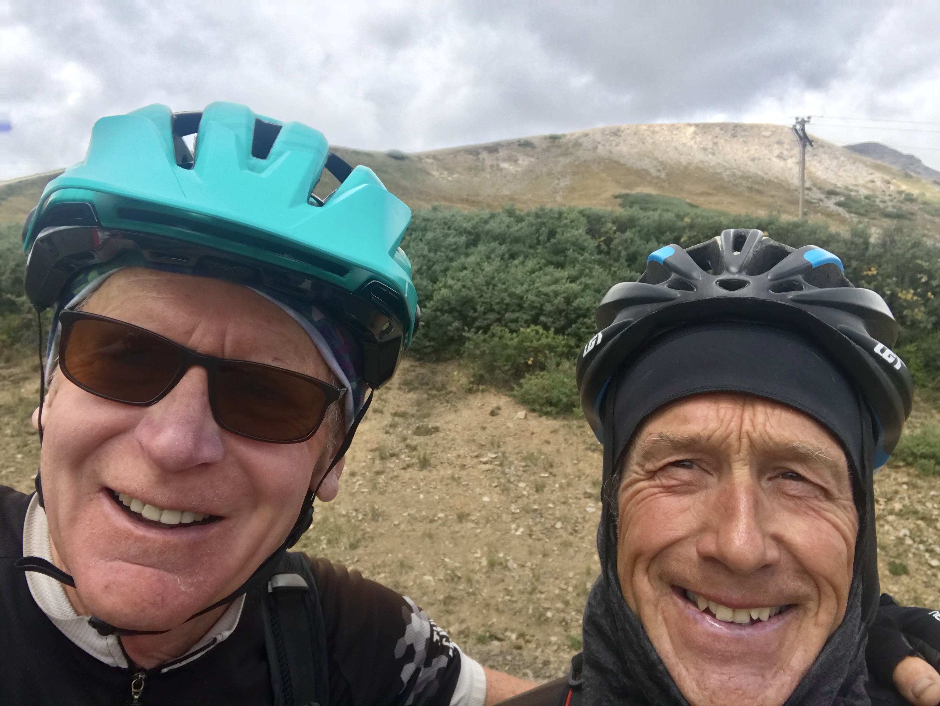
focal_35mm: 32
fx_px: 870
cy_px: 353
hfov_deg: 56.8
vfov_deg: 44.2
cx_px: 470
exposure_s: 1/379
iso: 25
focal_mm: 2.87
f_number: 2.2
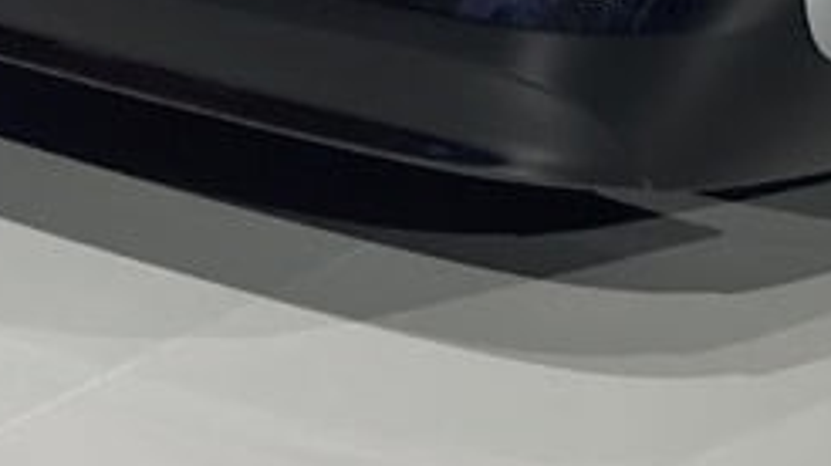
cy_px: -662
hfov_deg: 13.3
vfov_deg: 7.2
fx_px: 3501
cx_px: 868
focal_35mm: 159
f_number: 1.8
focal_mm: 3.99
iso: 32
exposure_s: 1/112
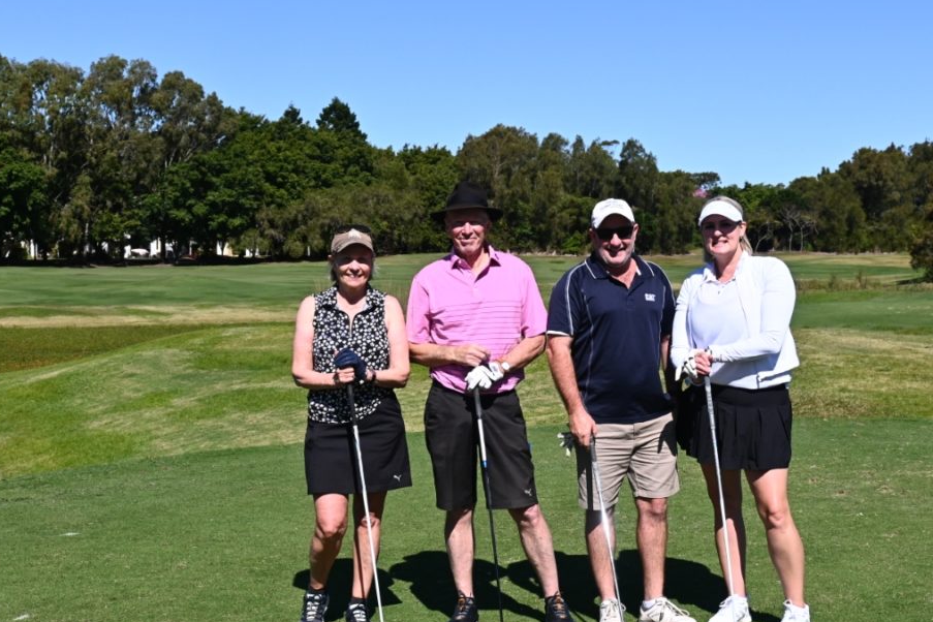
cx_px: 520
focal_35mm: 60
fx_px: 1544
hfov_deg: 33.6
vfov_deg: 22.8
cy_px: 344
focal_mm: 35
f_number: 8
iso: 400
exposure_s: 1/2000
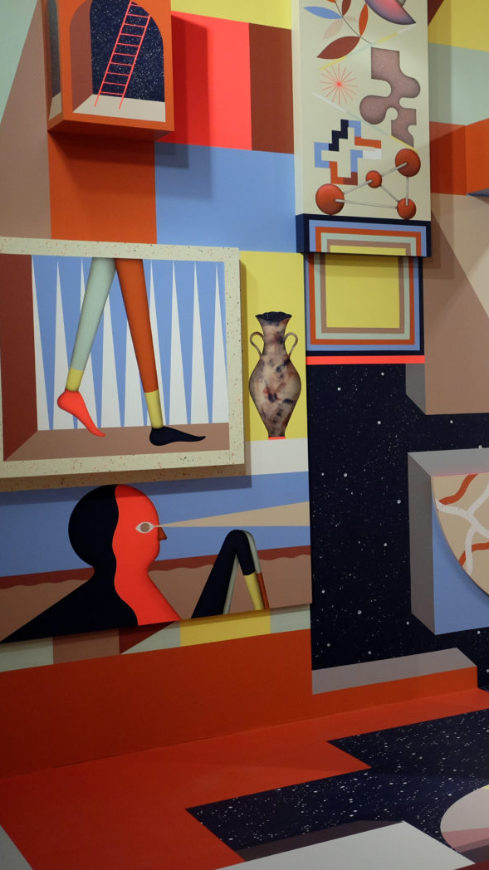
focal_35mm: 56
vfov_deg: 37.2
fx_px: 1292
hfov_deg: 19.6
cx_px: 649
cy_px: 430
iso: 1250
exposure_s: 1/120
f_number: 2.5
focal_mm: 23
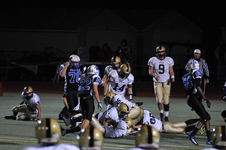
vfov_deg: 3.0
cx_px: 113
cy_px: 75
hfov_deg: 4.6
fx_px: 2821
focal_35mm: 450
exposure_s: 1/250
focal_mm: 300
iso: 2000
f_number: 5.6
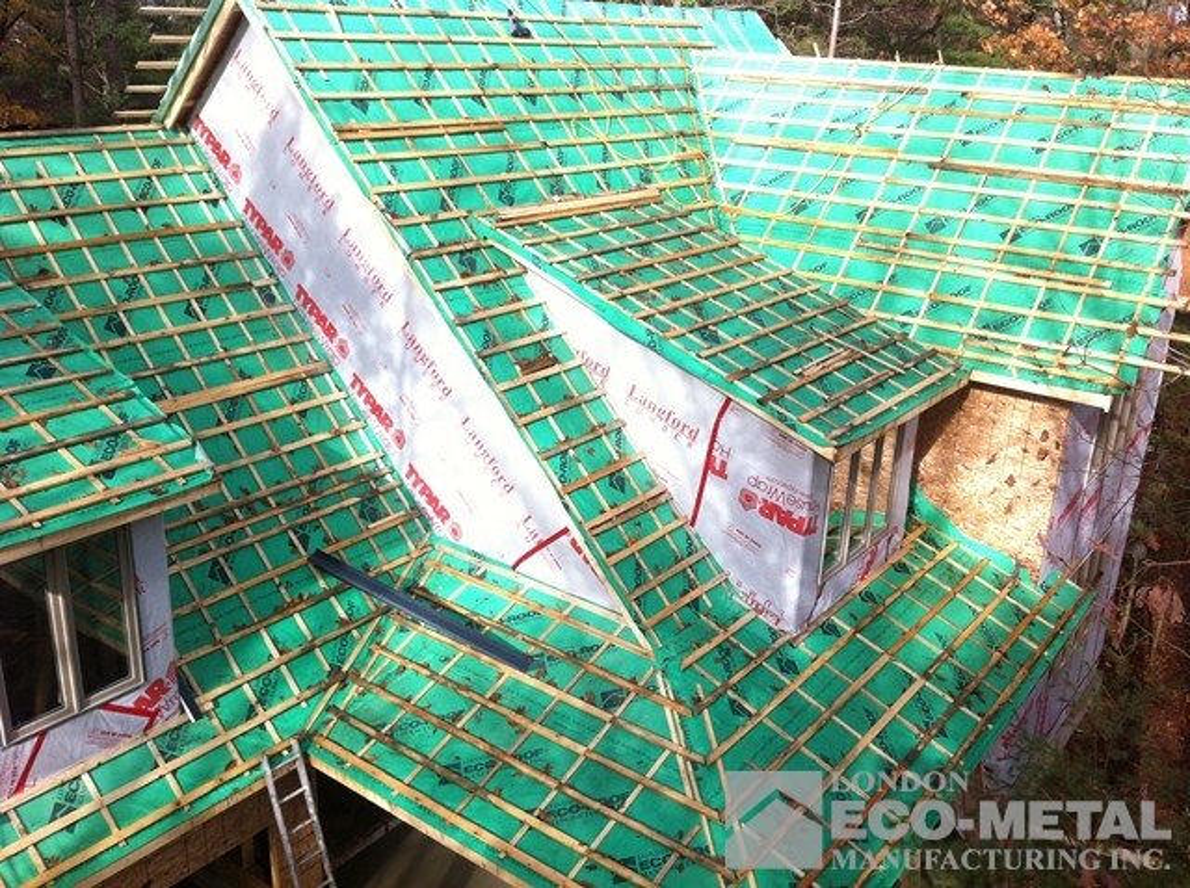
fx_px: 1201
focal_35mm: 35
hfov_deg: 52.7
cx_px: 595
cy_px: 444
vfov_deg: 40.6
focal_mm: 3.85
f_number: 2.8
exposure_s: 1/392
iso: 80
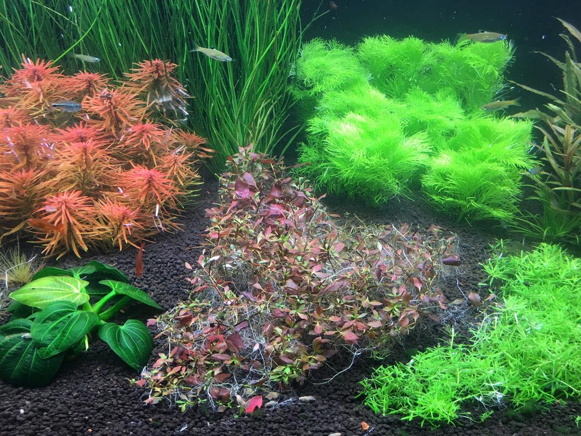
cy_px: 218
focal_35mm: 29
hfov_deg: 61.7
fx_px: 487
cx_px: 290
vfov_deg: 48.2
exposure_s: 1/30
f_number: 2.2
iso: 40
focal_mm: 4.15
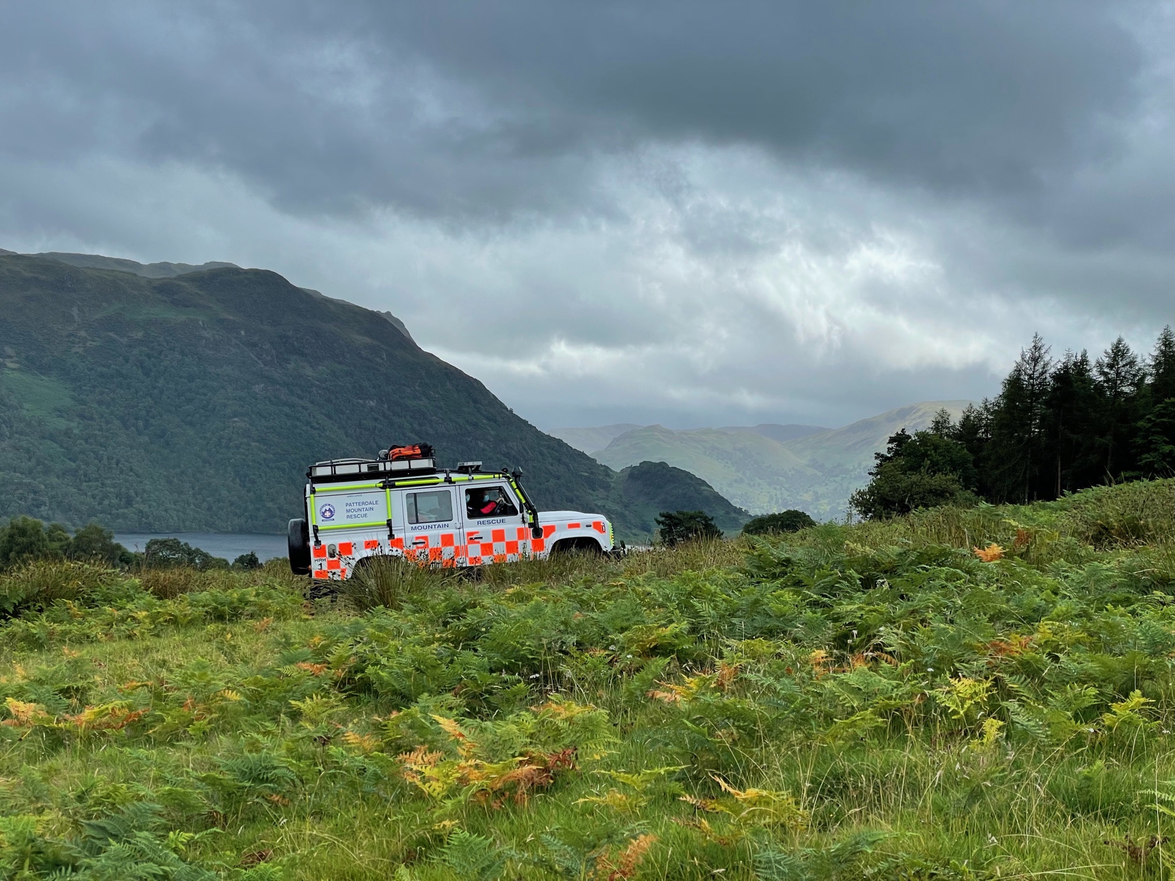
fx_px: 1765
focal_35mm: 52
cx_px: 588
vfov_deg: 28.0
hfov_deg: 36.8
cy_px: 440
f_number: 2
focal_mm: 6
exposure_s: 1/1546
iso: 25
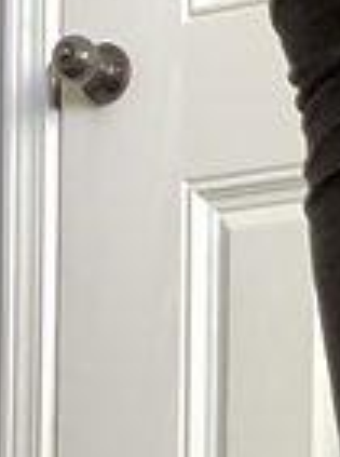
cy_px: 700
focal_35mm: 136
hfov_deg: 9.9
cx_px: 735
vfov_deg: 13.6
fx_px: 1789
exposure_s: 1/30
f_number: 2.2
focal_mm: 2.71
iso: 640
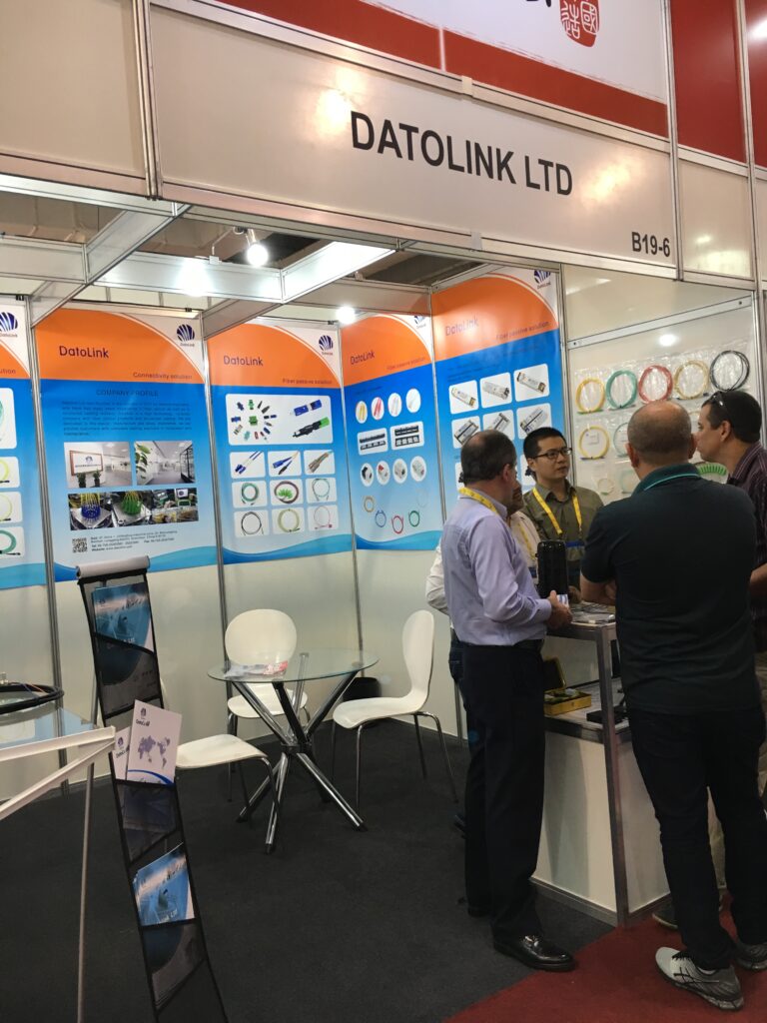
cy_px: 512
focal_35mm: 29
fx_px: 857
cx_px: 384
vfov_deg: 61.7
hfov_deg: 48.2
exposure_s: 1/30
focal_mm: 4.15
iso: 80
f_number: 2.2
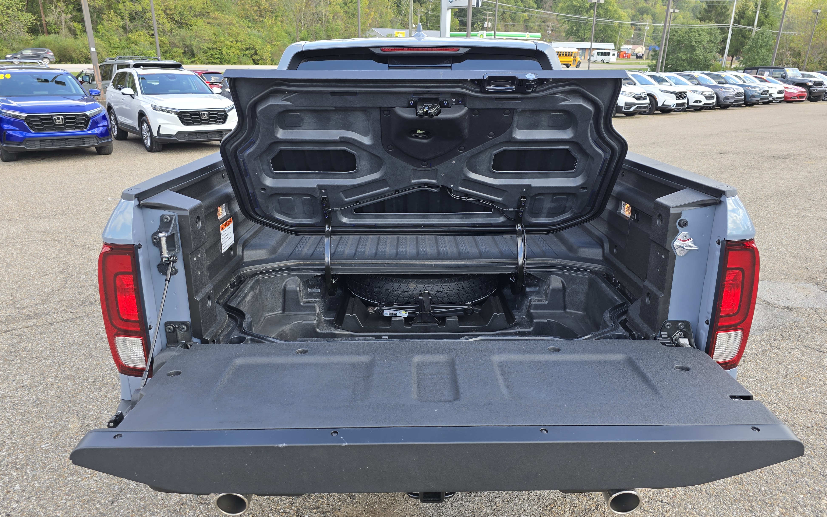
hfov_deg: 72.5
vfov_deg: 49.3
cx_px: 421
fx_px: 563
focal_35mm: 25
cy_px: 267
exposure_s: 1/180
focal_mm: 6.3
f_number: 1.7
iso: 20
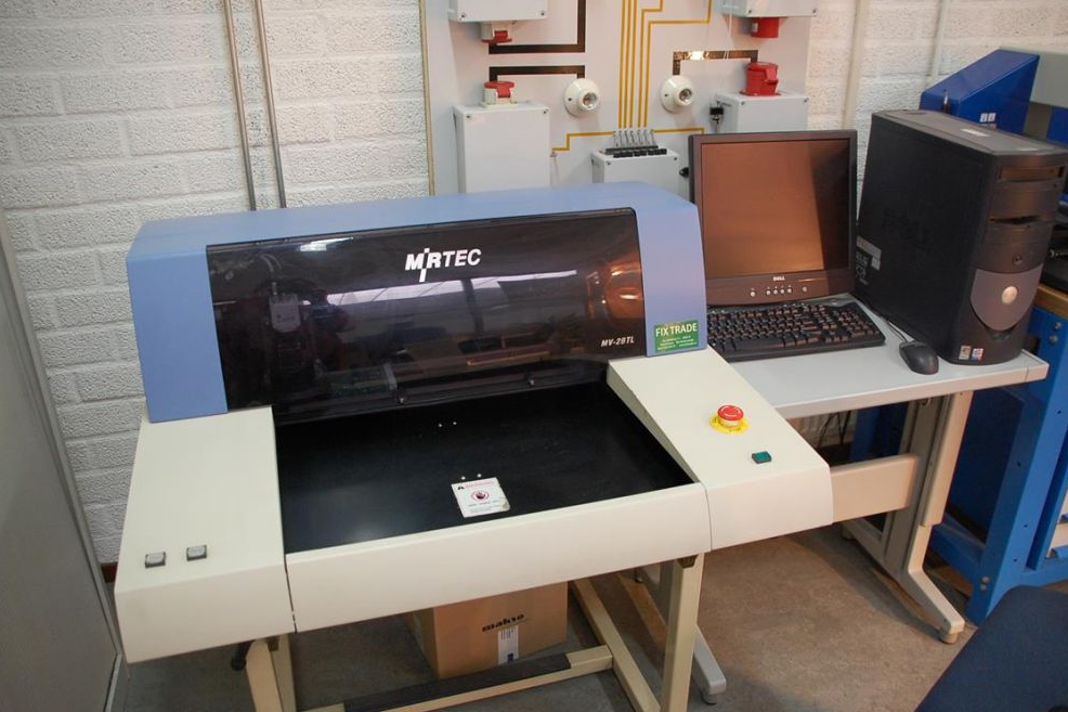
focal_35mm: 28
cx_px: 544
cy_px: 360
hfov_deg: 65.5
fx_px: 830
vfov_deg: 46.4
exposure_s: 1/15
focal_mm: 18
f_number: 3.5
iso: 800
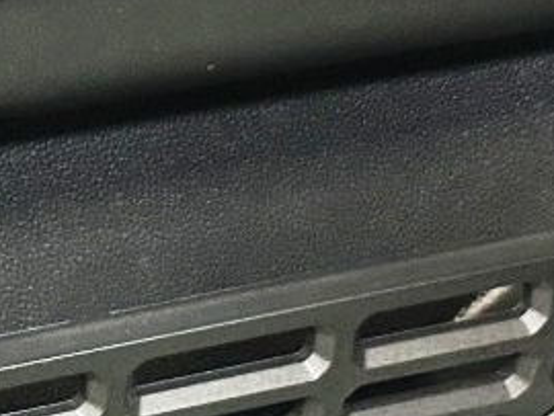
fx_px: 2915
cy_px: -170
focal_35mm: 182
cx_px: -88
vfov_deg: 8.0
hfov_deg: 10.7
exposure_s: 1/30
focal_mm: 6.86
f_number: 1.78
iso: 640
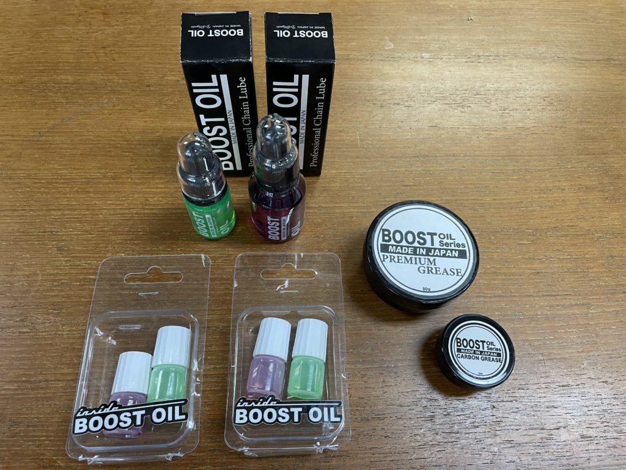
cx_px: 313
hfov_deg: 67.3
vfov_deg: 53.1
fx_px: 470
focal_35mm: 26
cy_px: 235
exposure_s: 1/50
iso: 100
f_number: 1.6
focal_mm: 4.2
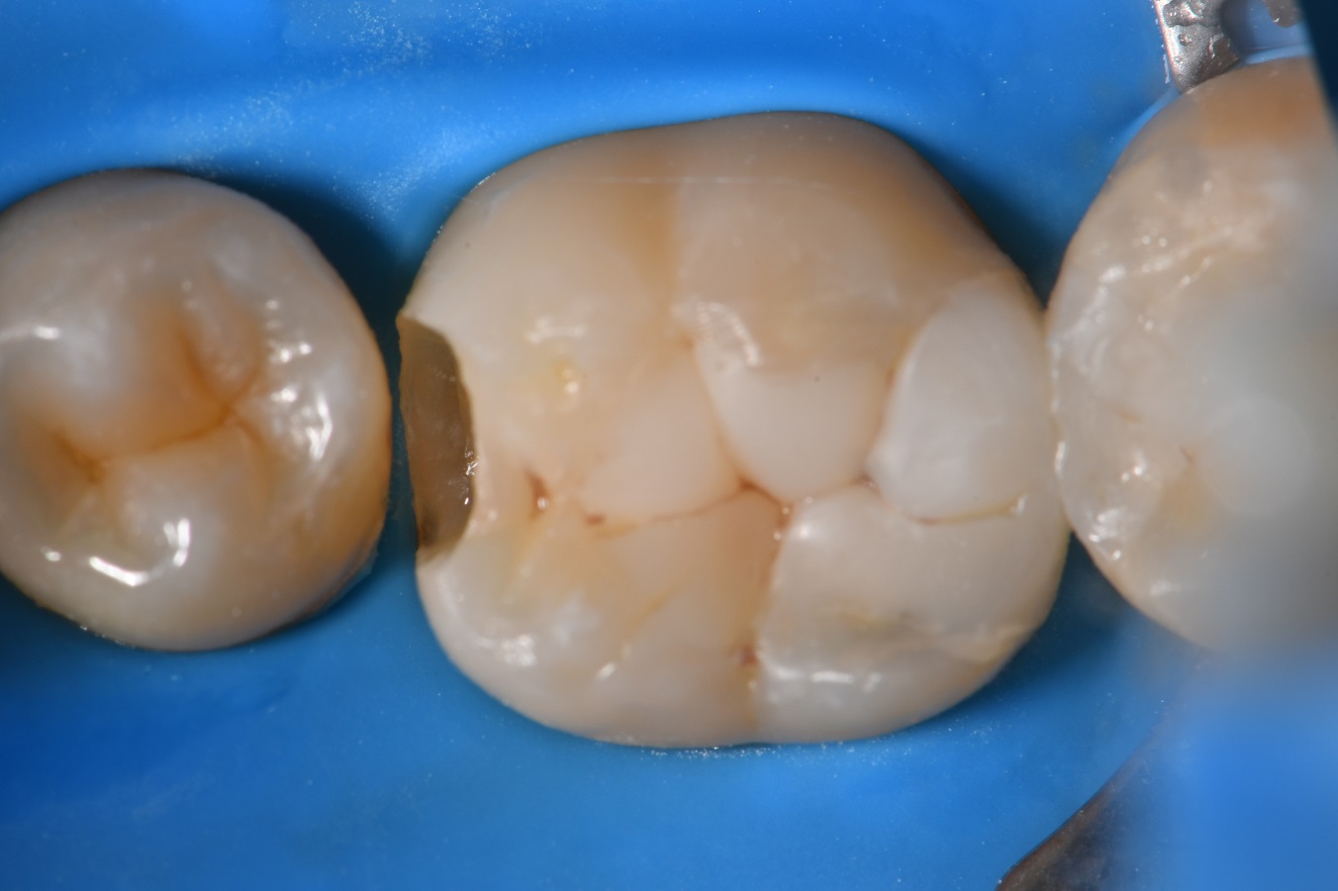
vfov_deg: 8.7
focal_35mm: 157
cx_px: 669
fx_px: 5832
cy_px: 446
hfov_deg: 13.1
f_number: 32
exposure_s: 1/160
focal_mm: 105
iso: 200
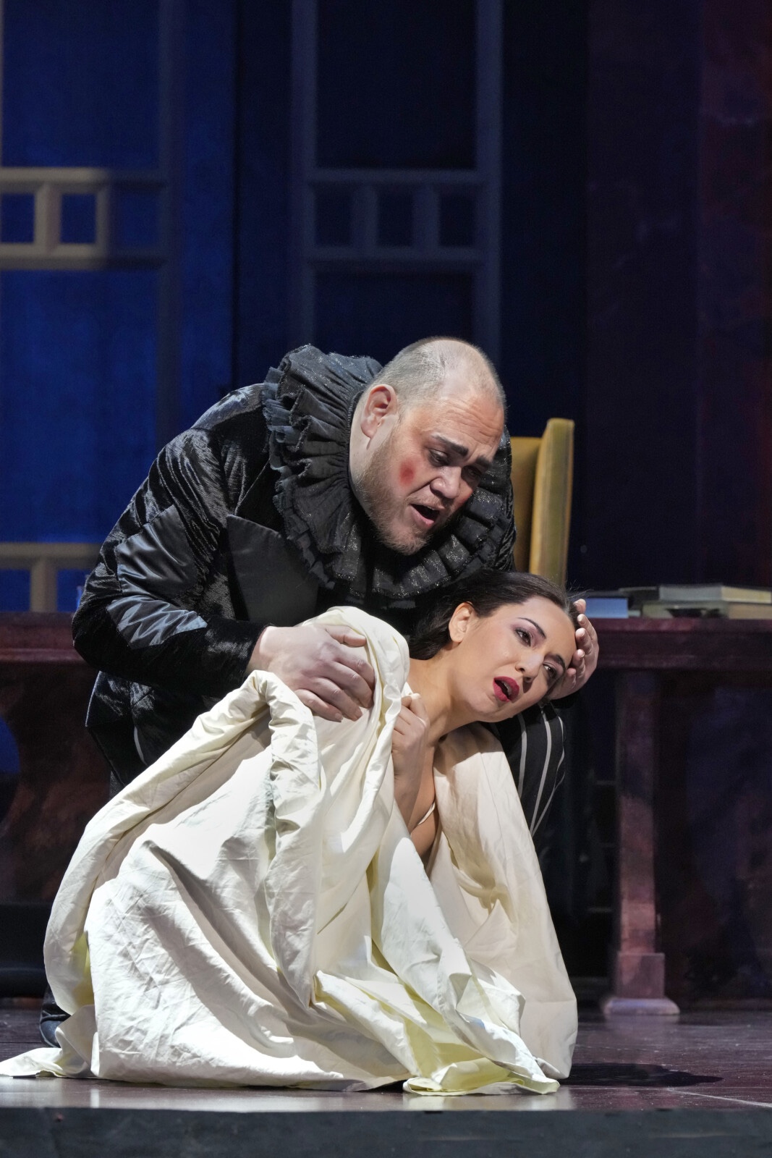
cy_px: 579
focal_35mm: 175
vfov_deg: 11.7
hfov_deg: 7.8
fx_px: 5628
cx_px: 386
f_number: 9
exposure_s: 1/125
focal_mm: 175
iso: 6400
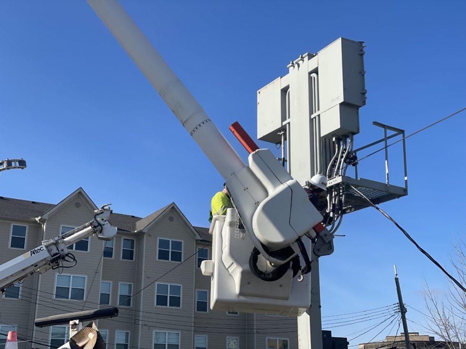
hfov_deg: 36.8
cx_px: 233
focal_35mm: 52
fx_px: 700
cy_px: 174
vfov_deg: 28.0
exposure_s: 1/1597
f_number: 2
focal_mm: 6
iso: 25
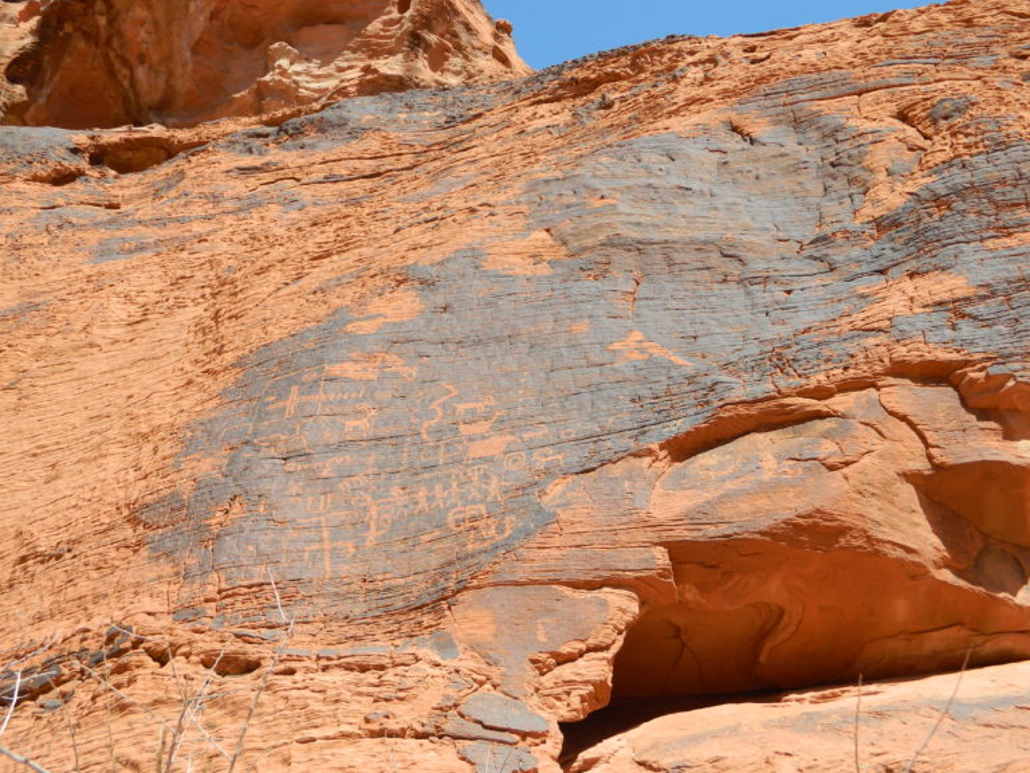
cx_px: 515
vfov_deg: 35.1
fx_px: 1220
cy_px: 386
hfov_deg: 45.8
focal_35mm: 41
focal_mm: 7.3
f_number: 3.5
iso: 80
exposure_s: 1/640
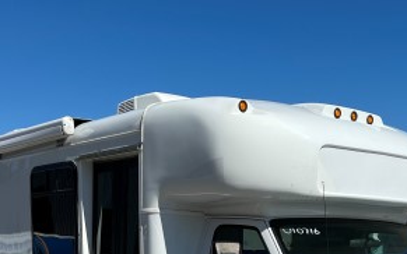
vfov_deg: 19.2
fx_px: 699
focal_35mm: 63
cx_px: 253
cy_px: 327
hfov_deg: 32.3
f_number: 1.5
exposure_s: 1/7463
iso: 50
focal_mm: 5.7
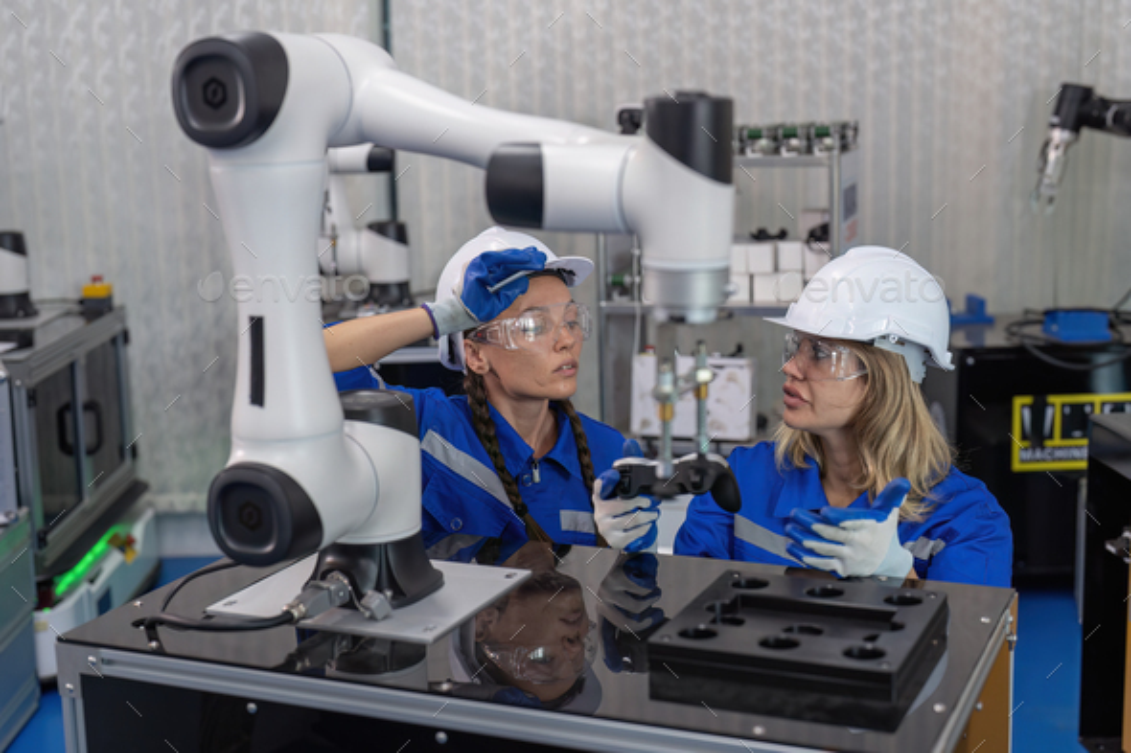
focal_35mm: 50
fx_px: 1570
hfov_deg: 39.6
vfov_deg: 27.0
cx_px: 566
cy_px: 376
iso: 500
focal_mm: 50
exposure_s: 1/200
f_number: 2.5
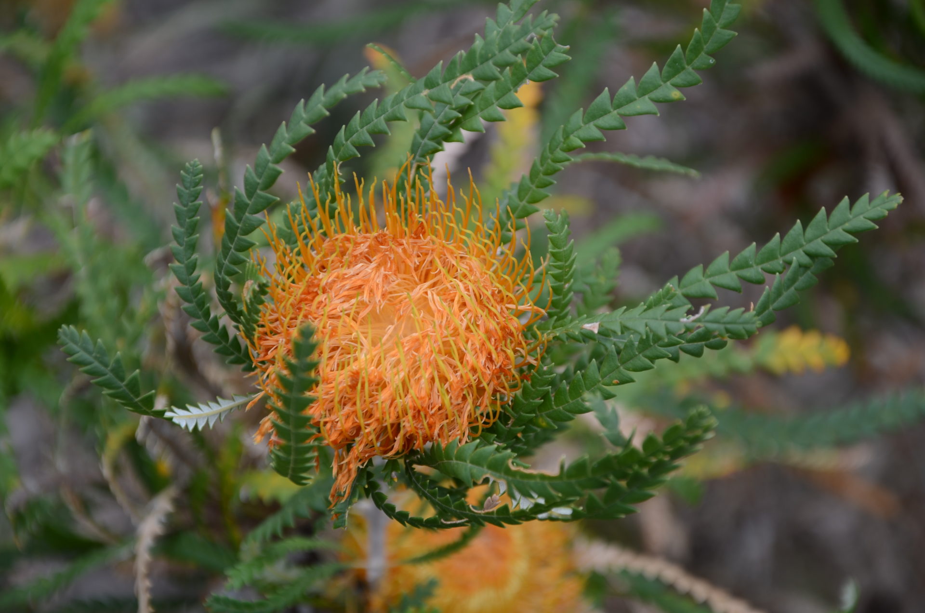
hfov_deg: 16.1
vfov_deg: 10.7
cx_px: 462
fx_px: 3269
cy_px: 306
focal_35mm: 128
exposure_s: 1/160
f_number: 5.6
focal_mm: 85
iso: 100
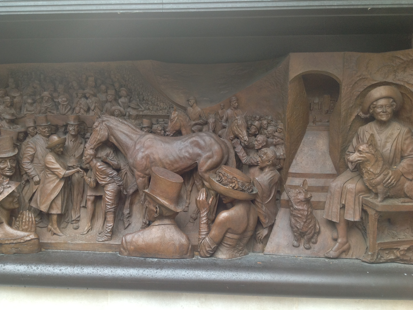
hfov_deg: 51.4
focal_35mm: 36
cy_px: 157
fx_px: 430
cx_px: 202
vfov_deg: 39.7
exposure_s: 1/40
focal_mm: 4.28
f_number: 2.4
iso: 64
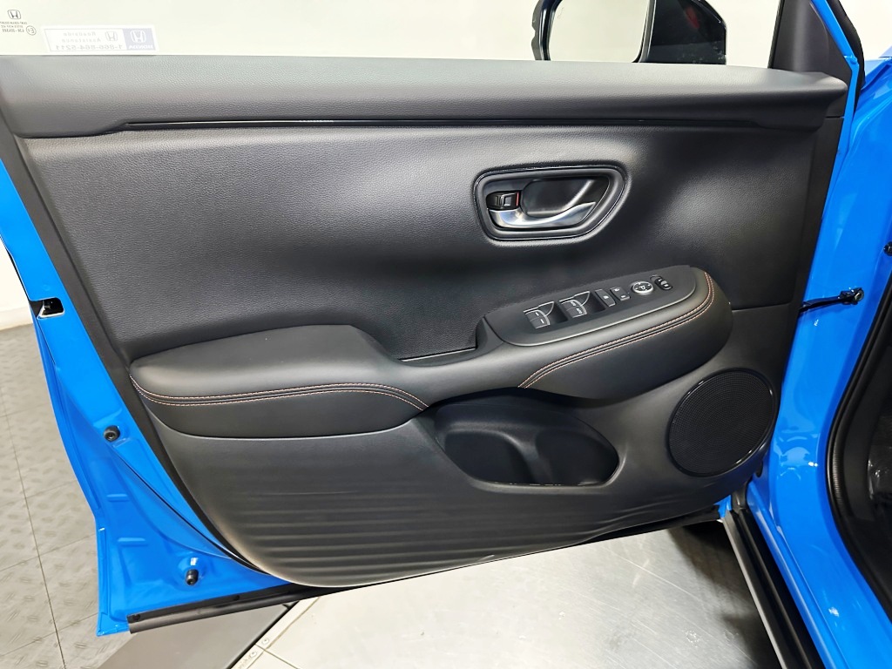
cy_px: 334
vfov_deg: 56.8
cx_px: 446
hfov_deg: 71.6
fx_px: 618
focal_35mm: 24
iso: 1000
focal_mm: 6.86
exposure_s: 1/40
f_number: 1.78
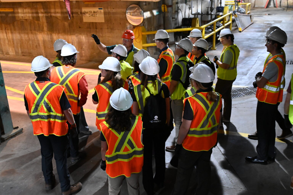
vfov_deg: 35.0
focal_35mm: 38
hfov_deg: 50.7
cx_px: 146
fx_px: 309
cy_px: 98
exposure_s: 1/60
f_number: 4
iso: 9000
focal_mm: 38
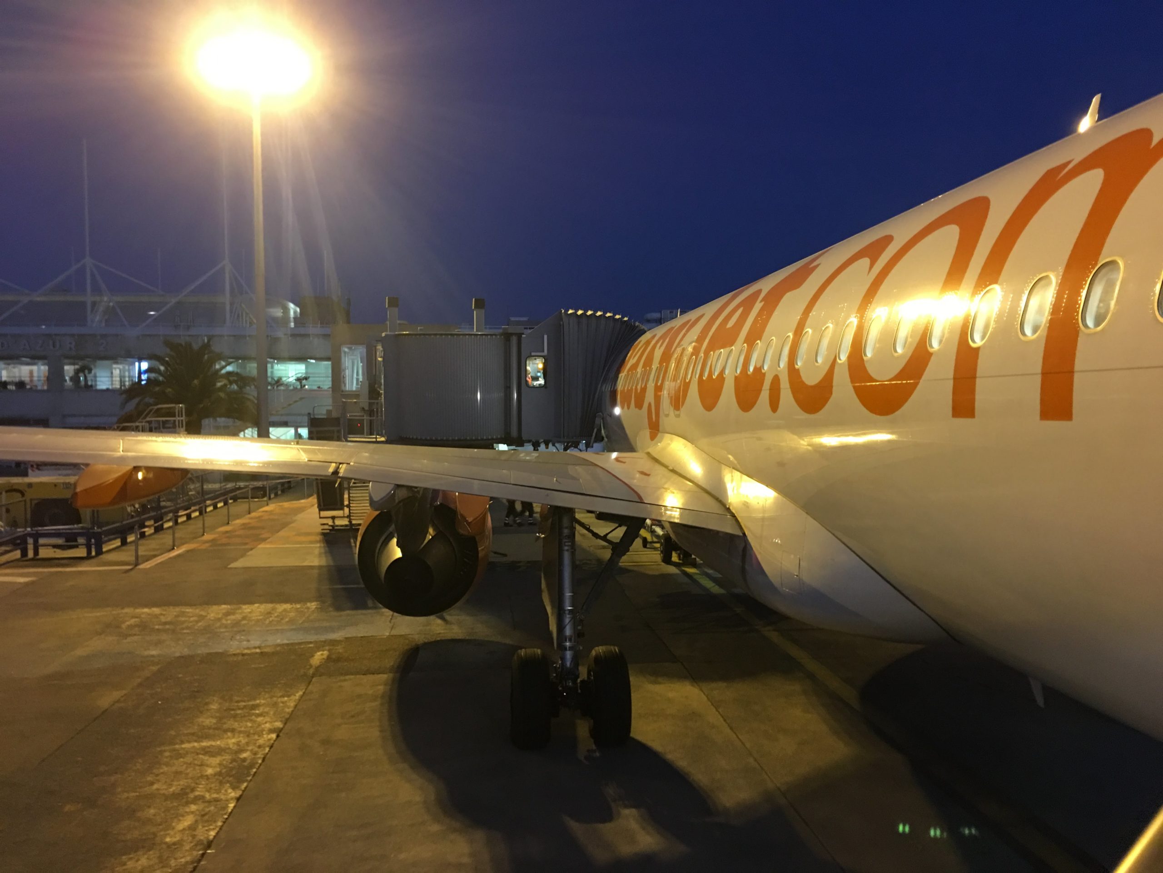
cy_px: 436
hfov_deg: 61.7
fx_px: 974
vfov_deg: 48.2
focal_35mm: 29
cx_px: 582
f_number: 2.2
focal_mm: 4.15
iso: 100
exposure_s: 1/8
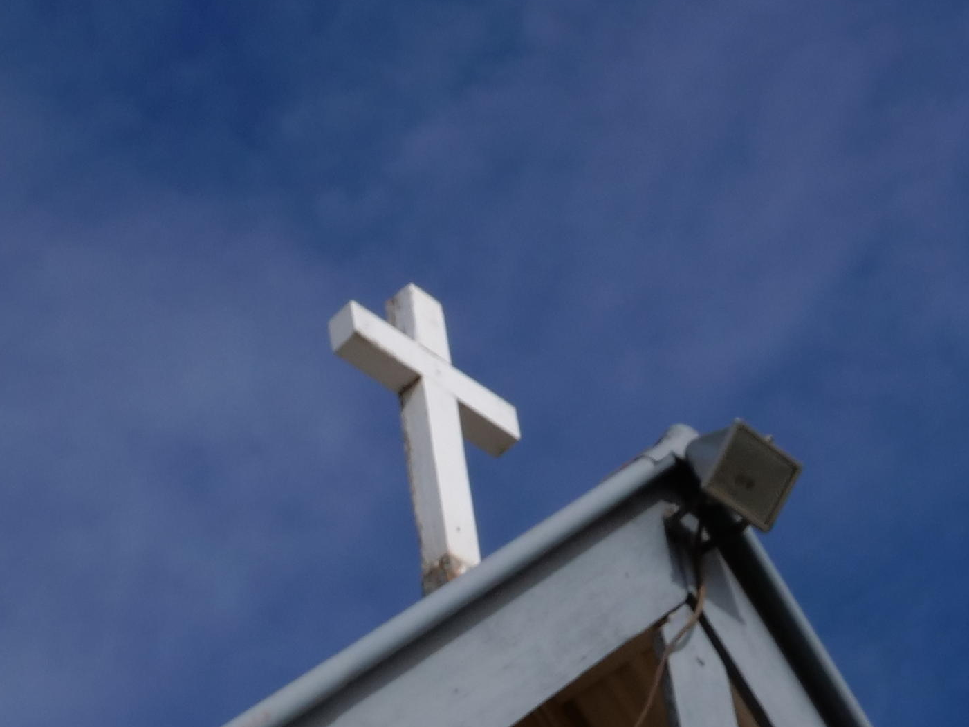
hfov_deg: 12.5
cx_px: 241
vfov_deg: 9.1
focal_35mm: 157
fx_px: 4395
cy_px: 1292
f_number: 9
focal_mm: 22
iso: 200
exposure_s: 1/1000
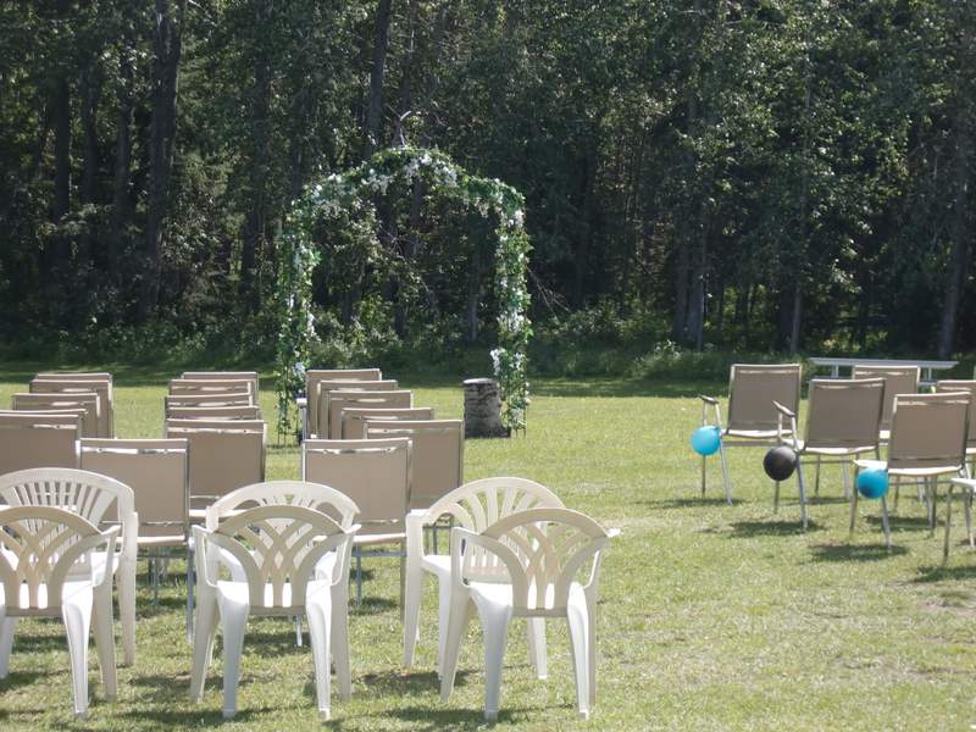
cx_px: 488
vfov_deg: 13.2
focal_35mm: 112
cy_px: 366
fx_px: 3158
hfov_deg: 17.6
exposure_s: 1/125
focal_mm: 19.6
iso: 64
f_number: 5.8
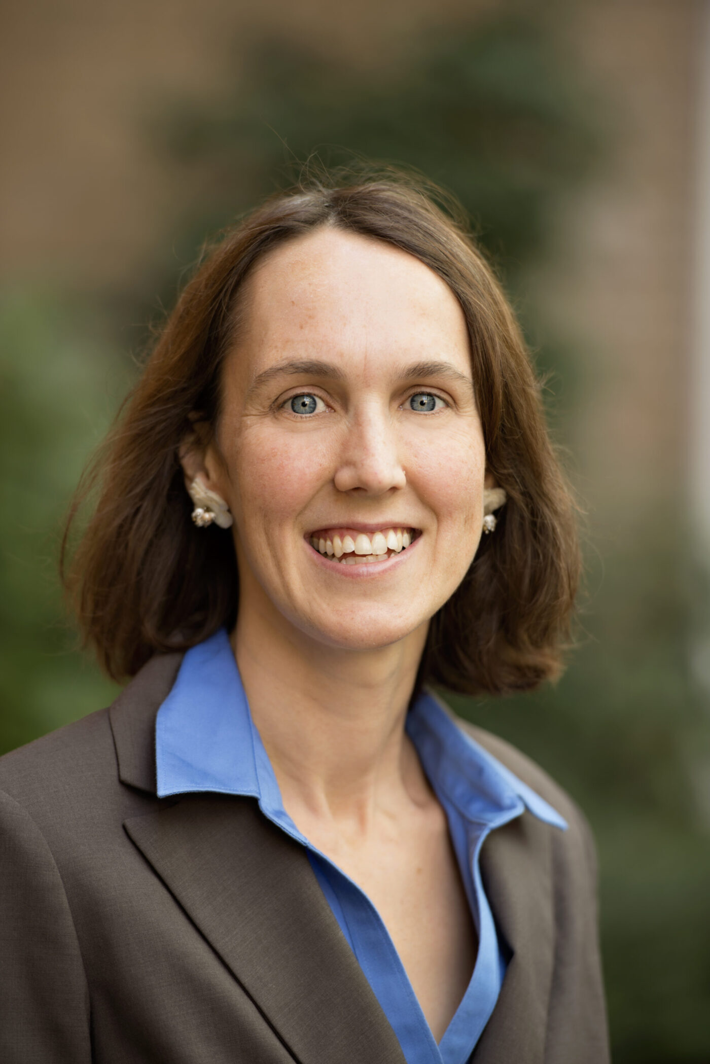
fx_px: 5912
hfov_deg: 6.9
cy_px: 532
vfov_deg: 10.3
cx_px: 355
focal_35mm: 200
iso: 64
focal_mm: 200
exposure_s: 1/50
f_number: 3.2
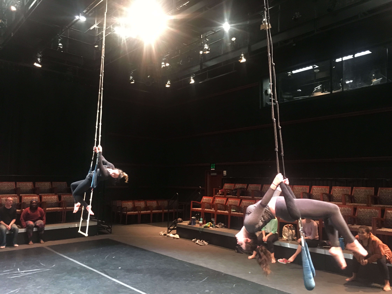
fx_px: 328
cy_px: 147
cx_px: 196
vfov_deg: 48.2
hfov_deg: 61.7
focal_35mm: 29
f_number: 2.2
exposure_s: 1/15
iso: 200
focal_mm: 4.15
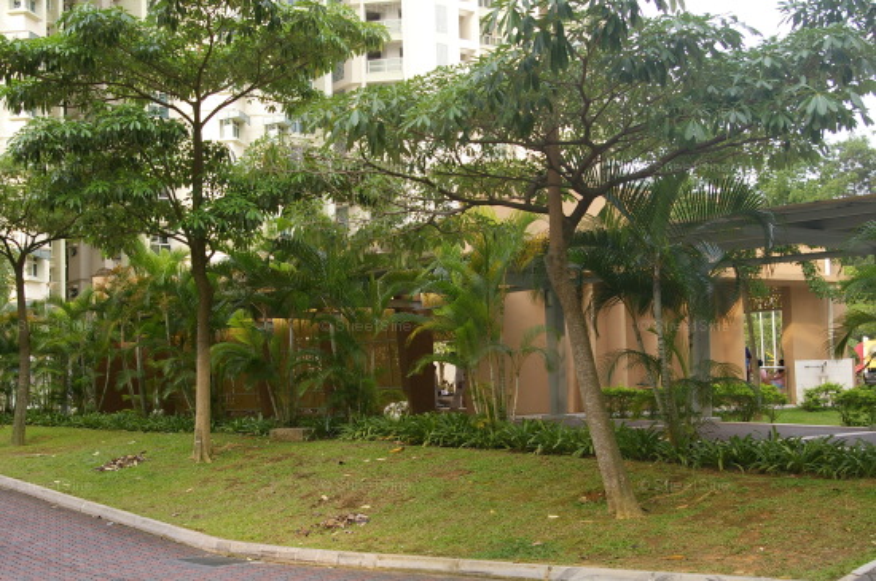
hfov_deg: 40.0
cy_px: 290
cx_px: 438
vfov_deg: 27.2
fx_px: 1203
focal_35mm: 50
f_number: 6.7
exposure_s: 1/180
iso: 400
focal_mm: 33
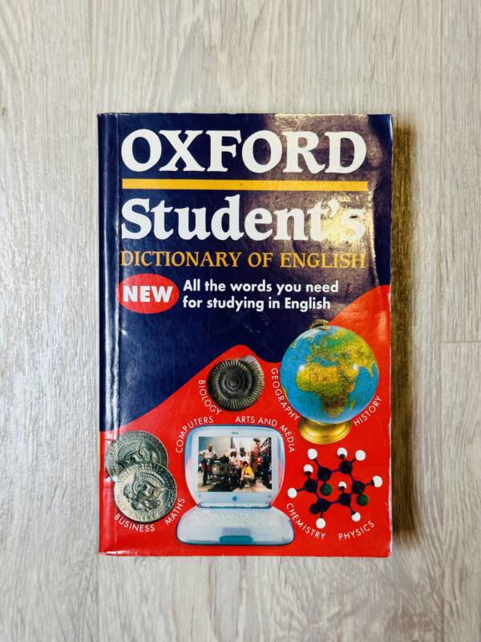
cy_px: 321
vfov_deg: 39.7
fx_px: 889
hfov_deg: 30.3
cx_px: 240
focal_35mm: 48
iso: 80
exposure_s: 1/78
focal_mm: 6.86
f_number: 1.78
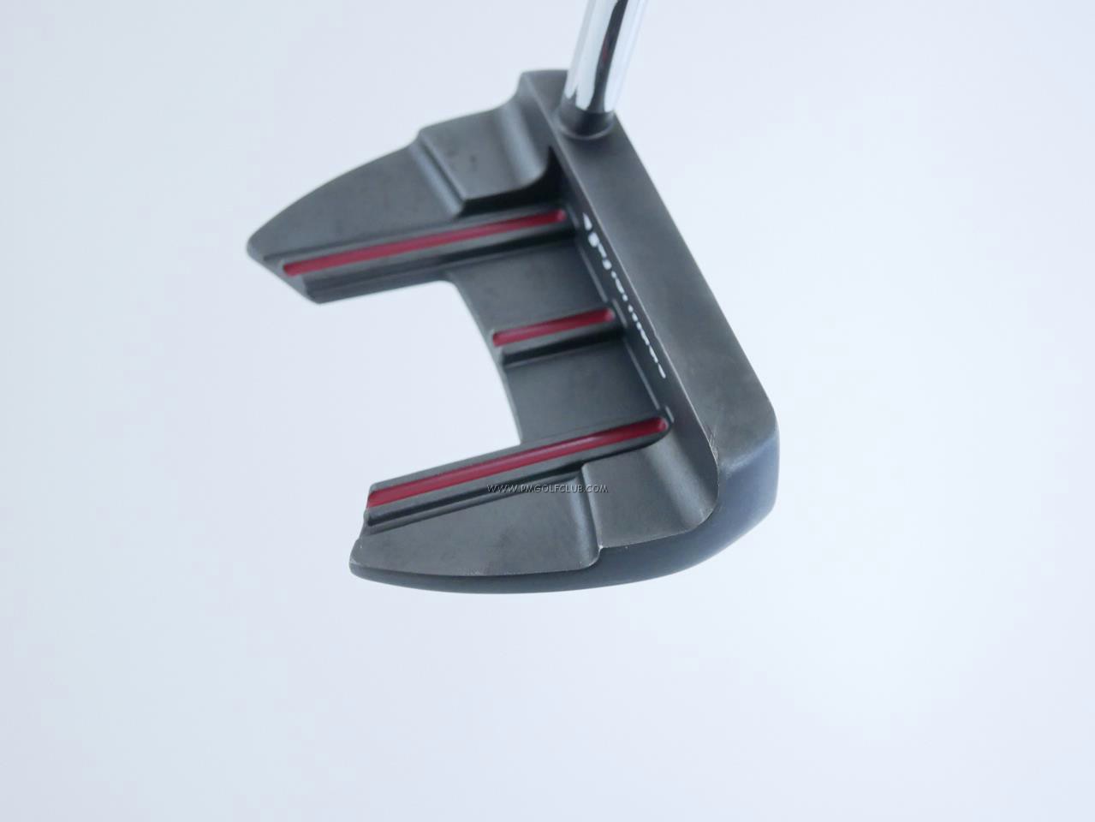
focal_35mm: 50
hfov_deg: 38.2
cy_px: 411
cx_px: 548
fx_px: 1582
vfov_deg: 29.1
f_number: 4.5
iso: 1600
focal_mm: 25
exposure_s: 1/80
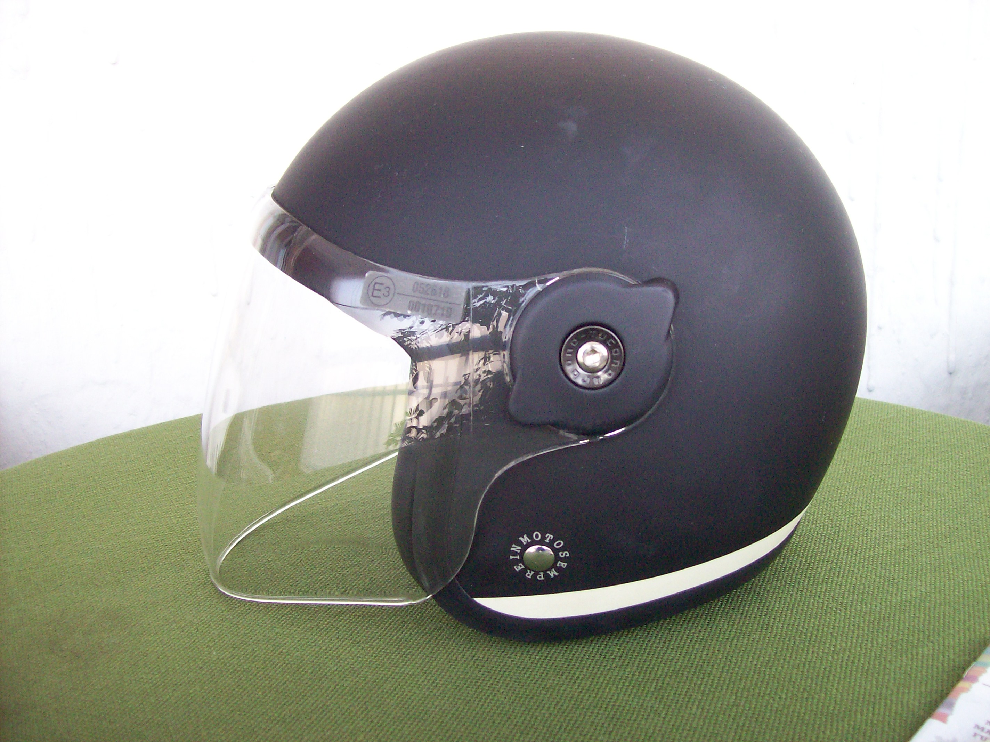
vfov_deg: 39.6
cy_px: 371
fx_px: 1029
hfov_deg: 51.4
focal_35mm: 36
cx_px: 495
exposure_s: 1/67.3
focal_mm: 6
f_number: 2.7
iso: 140
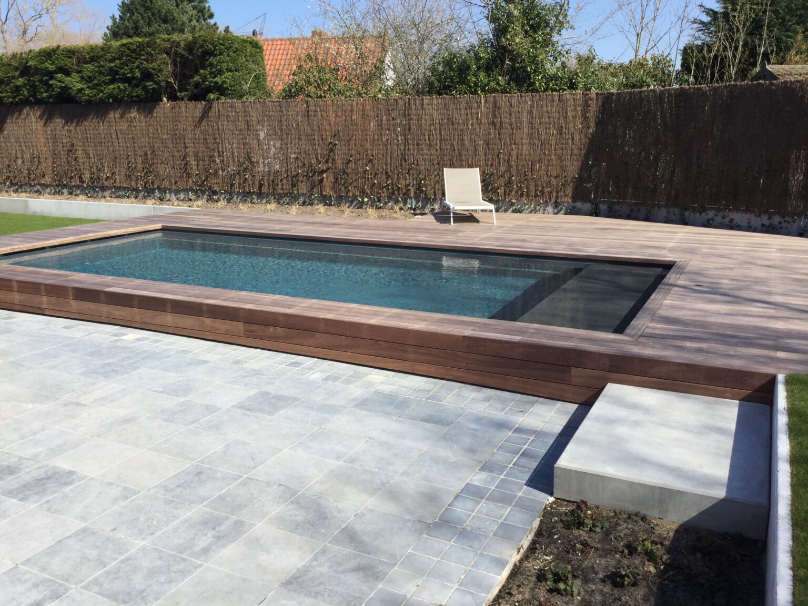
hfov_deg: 58.4
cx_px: 404
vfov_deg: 45.4
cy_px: 303
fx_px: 724
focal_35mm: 31
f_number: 2.4
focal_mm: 3.3
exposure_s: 1/1031
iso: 25
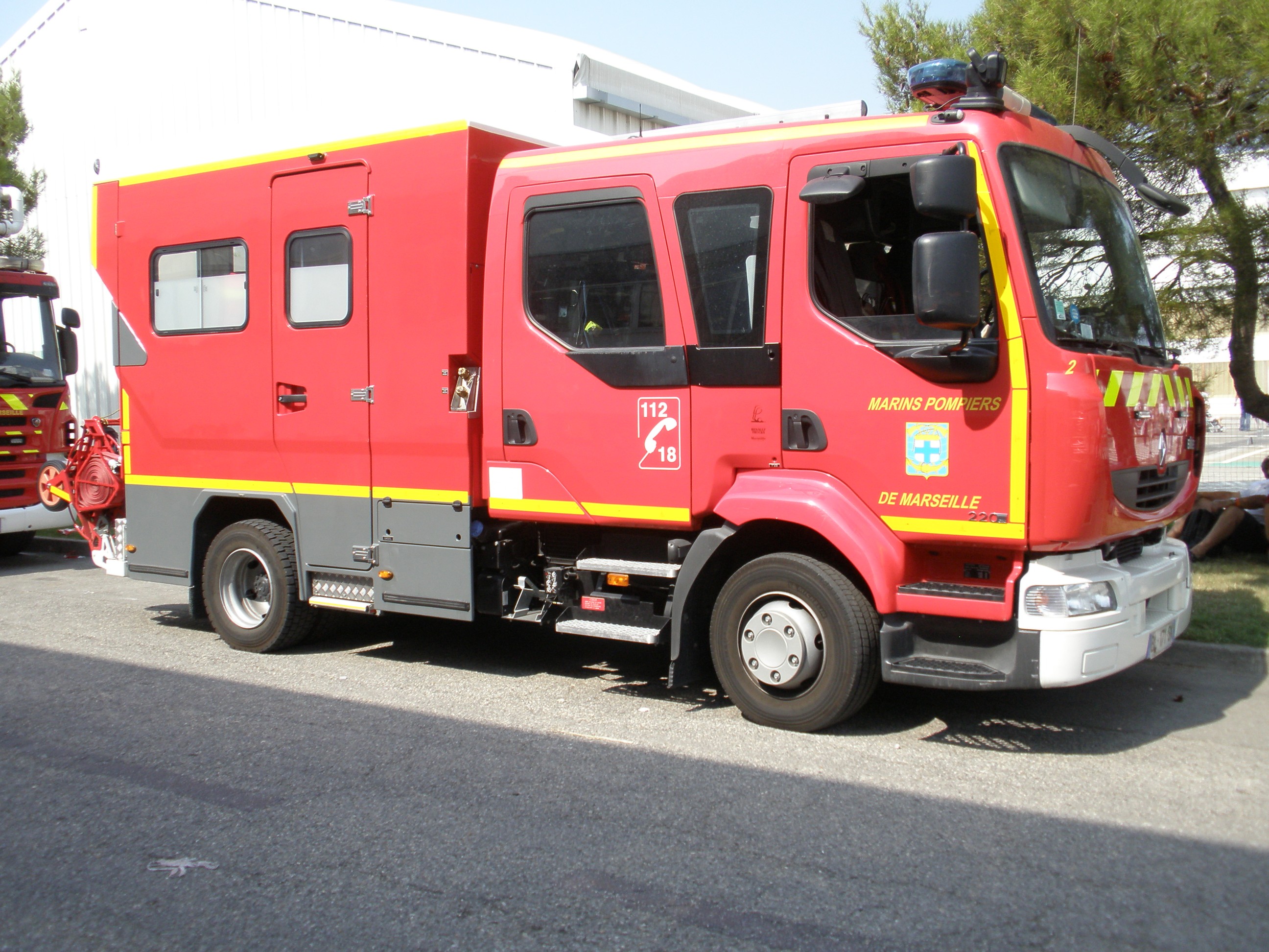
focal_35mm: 37
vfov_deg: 38.7
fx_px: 1356
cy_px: 476
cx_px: 634
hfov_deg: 50.1
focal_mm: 6.6
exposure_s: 1/400
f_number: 3.5
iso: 64
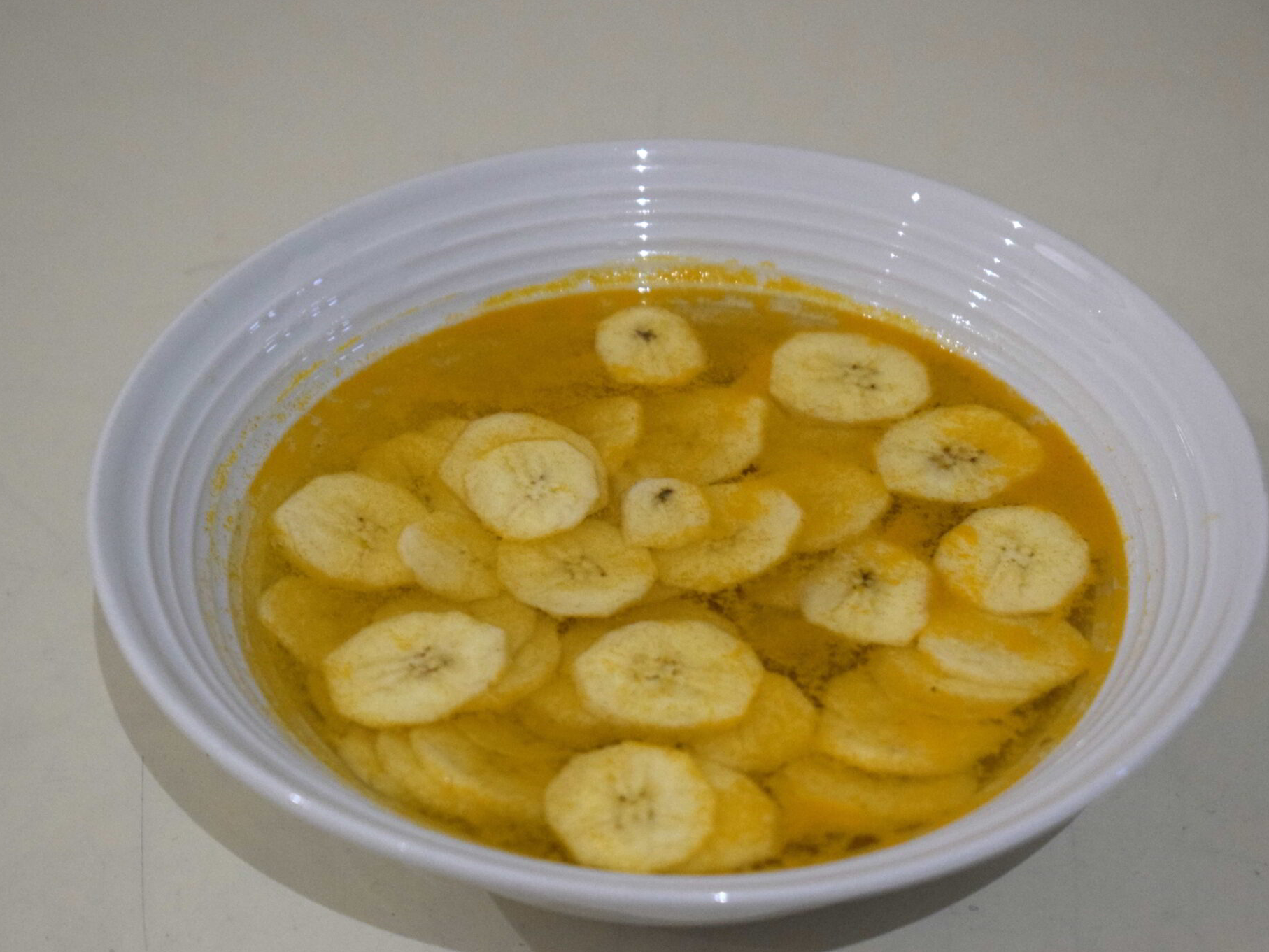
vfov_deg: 16.5
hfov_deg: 21.9
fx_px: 3283
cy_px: 476
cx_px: 680
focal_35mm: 90
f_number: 5.6
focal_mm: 55
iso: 3200
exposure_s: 1/60
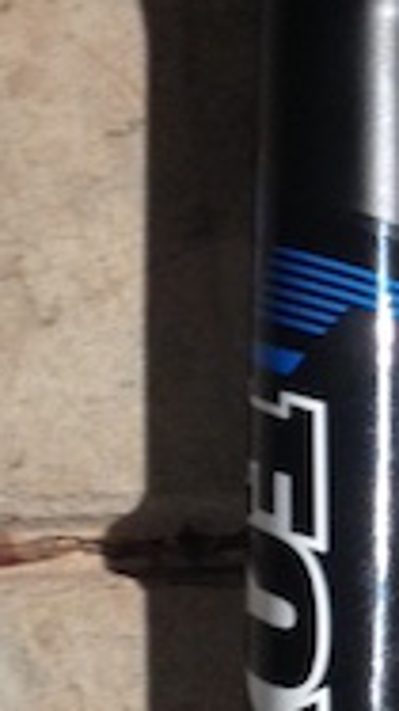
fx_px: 3070
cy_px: 342
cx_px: 619
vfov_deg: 13.2
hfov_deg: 7.3
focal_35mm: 163
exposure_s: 1/20
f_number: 2.4
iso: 125
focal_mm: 4.28
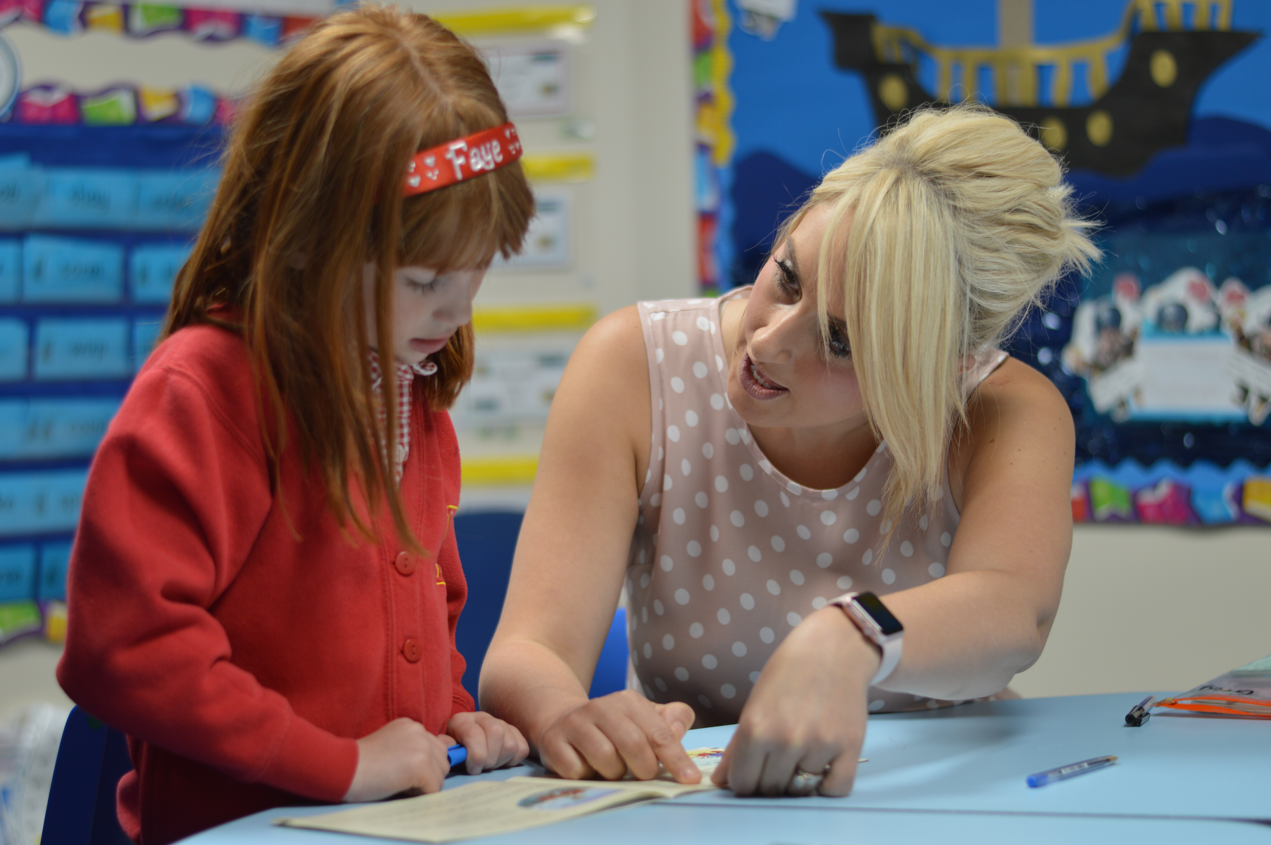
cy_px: 422
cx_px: 636
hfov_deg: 27.0
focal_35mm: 75
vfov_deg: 18.1
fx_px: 2646
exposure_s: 1/50
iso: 100
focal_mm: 50
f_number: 1.8
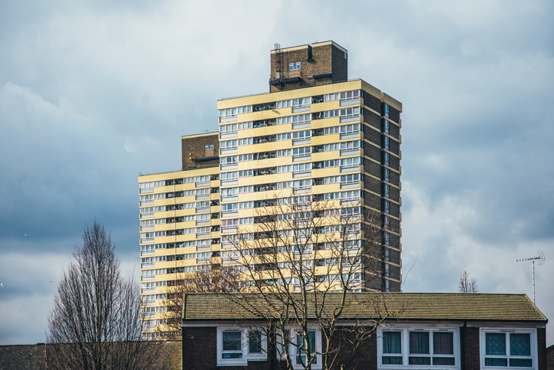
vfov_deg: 16.1
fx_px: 1308
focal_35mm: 85
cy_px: 185
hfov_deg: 23.9
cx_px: 277
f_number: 4.5
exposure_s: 1/1000
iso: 100
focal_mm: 85
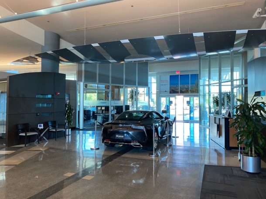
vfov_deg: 53.1
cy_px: 100
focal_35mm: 26
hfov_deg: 67.3
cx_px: 133
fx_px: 200
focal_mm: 4.25
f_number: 1.8
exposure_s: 1/60
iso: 160
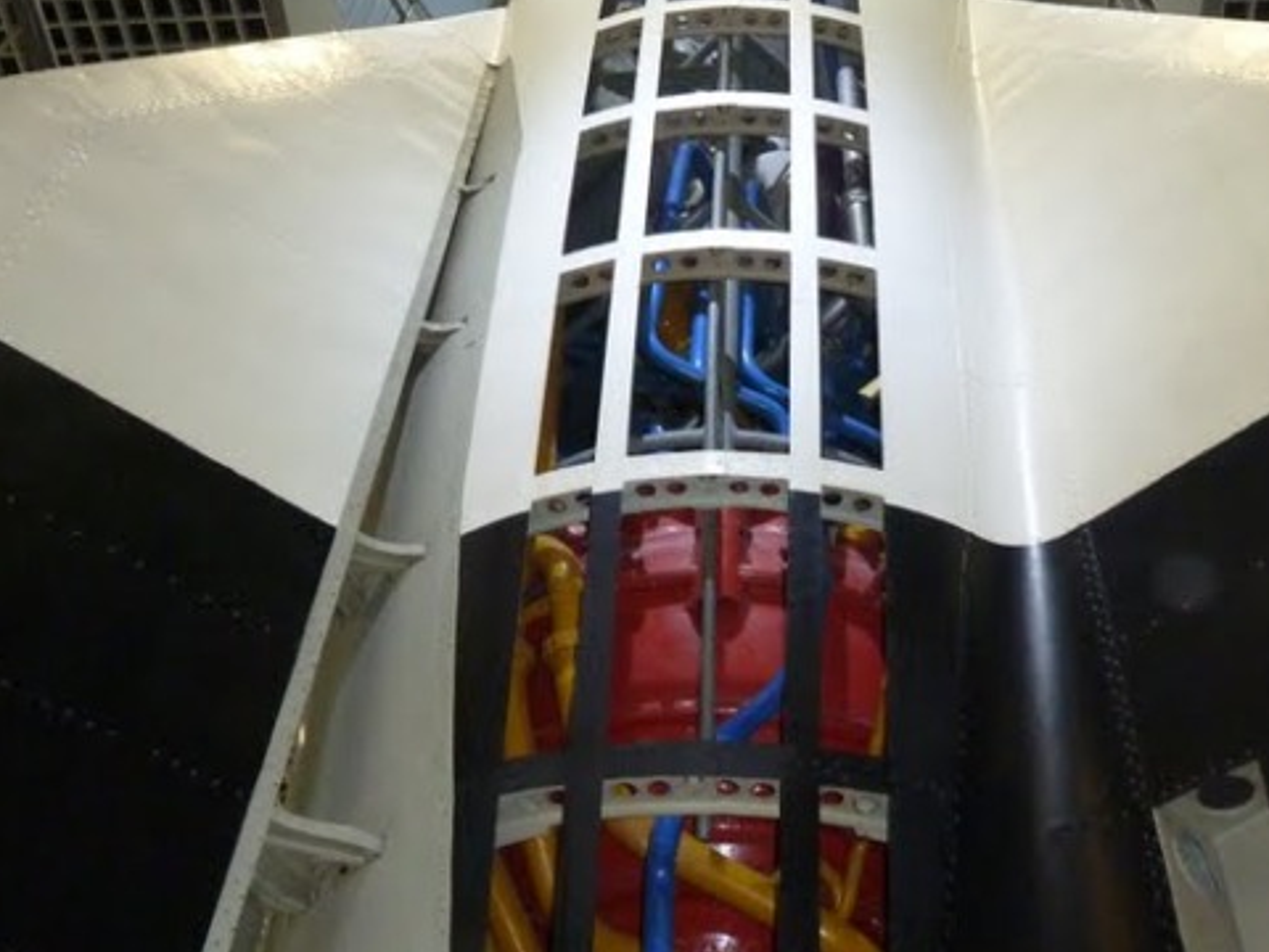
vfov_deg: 35.4
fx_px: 1466
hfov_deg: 46.7
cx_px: 716
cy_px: 278
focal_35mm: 40
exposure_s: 1/30
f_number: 3.3
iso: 400
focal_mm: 4.1
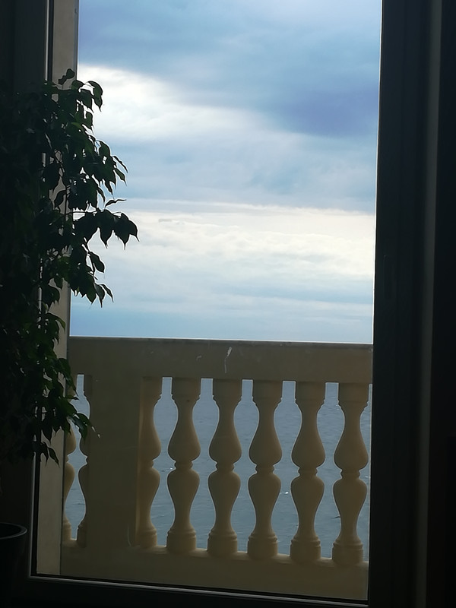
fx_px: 1265
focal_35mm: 72
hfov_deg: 20.4
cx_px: 228
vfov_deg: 27.0
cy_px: 304
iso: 50
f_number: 2.2
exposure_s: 1/107
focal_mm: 3.83
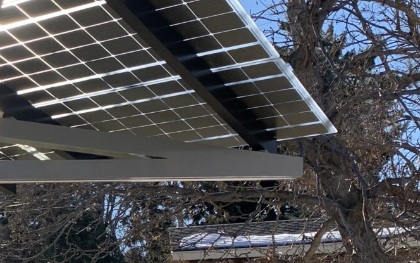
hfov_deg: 22.5
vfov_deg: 15.2
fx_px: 973
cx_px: -78
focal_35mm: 85
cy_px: 240
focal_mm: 4.25
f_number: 1.8
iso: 25
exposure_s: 1/972
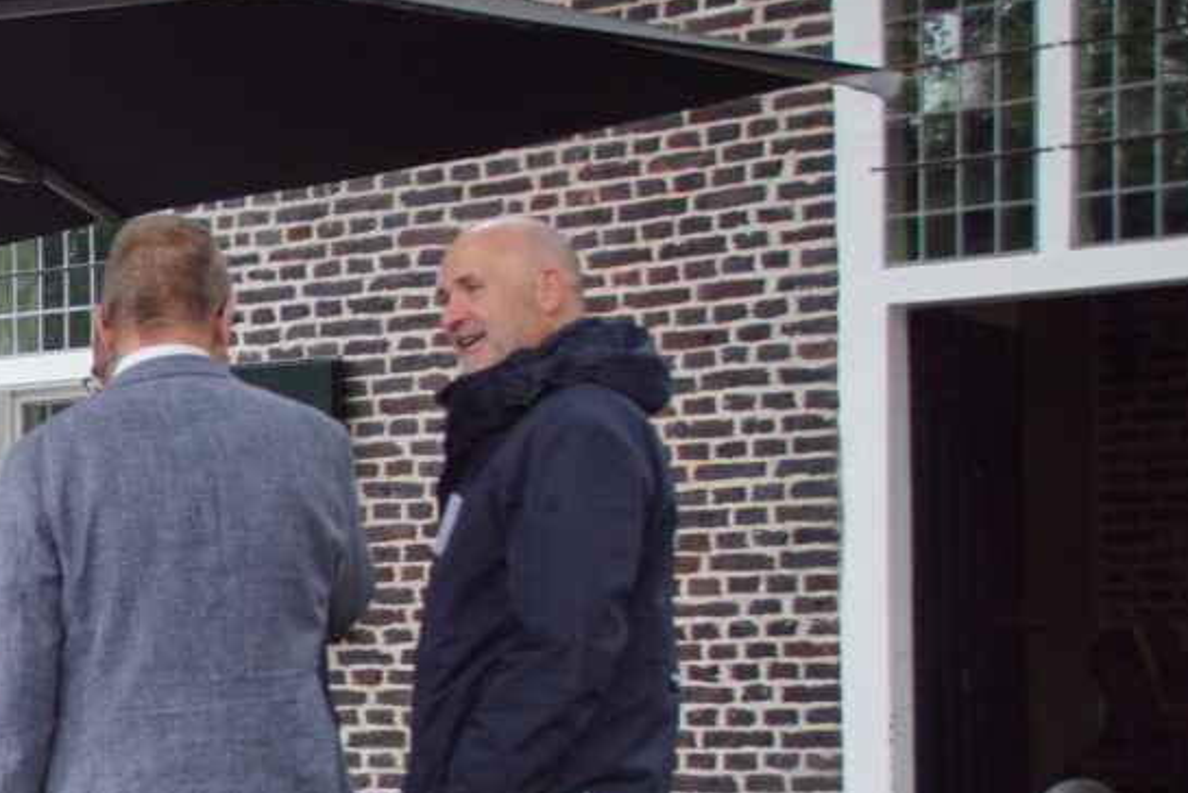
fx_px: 3236
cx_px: -470
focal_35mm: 98
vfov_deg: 13.9
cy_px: 660
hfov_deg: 18.9
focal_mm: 22
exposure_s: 1/60
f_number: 4
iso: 320
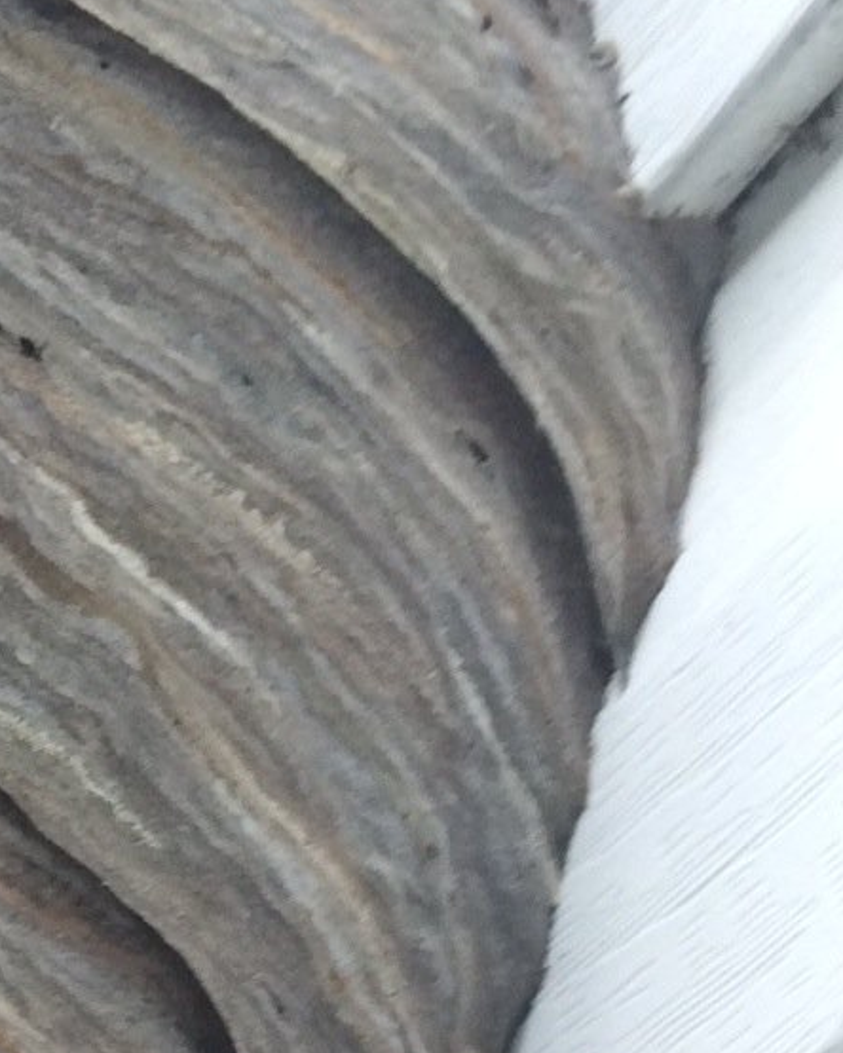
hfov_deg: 13.5
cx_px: -370
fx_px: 3368
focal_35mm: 108
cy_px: 1529
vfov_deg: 16.4
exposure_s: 1/120
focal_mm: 4.12
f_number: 2.2
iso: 64
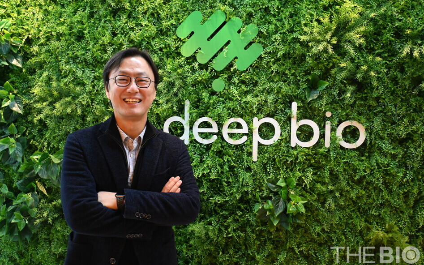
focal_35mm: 31
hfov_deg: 61.2
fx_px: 358
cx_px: 212
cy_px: 127
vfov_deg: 40.6
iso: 3200
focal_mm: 20
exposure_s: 1/100
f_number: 3.8
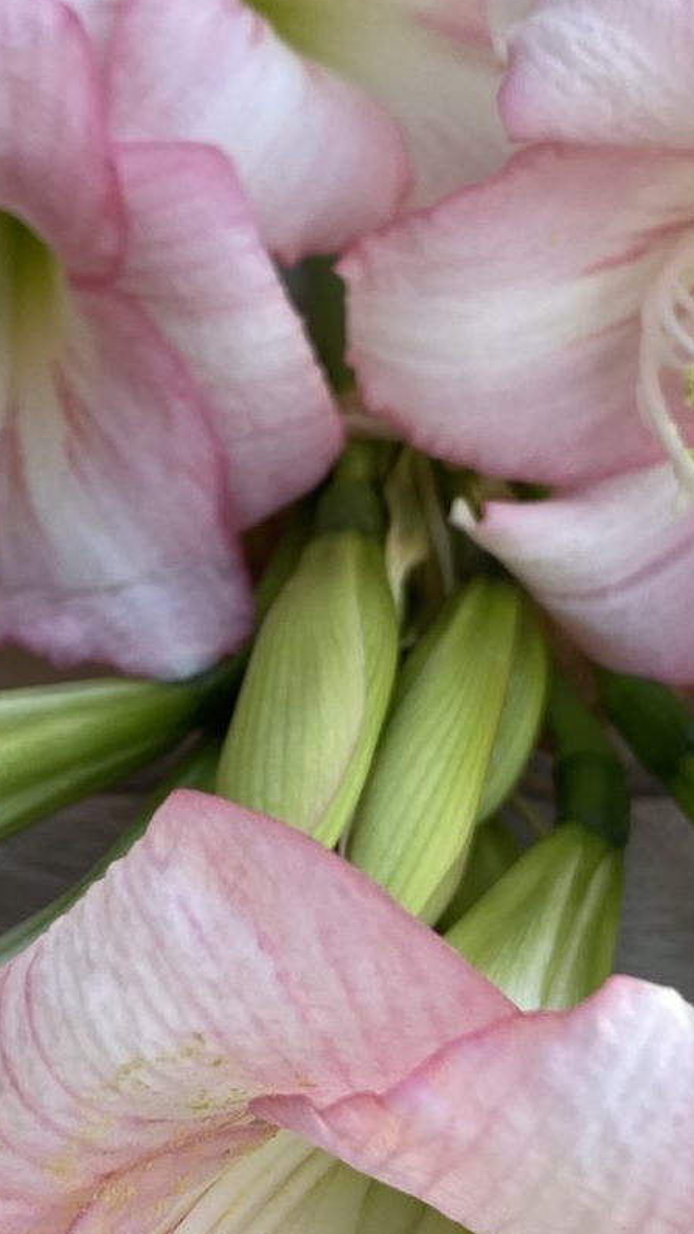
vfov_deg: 28.9
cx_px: 402
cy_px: 748
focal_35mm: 73
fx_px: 2389
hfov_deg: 16.5
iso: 32
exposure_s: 1/296
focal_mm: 4.25
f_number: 1.8
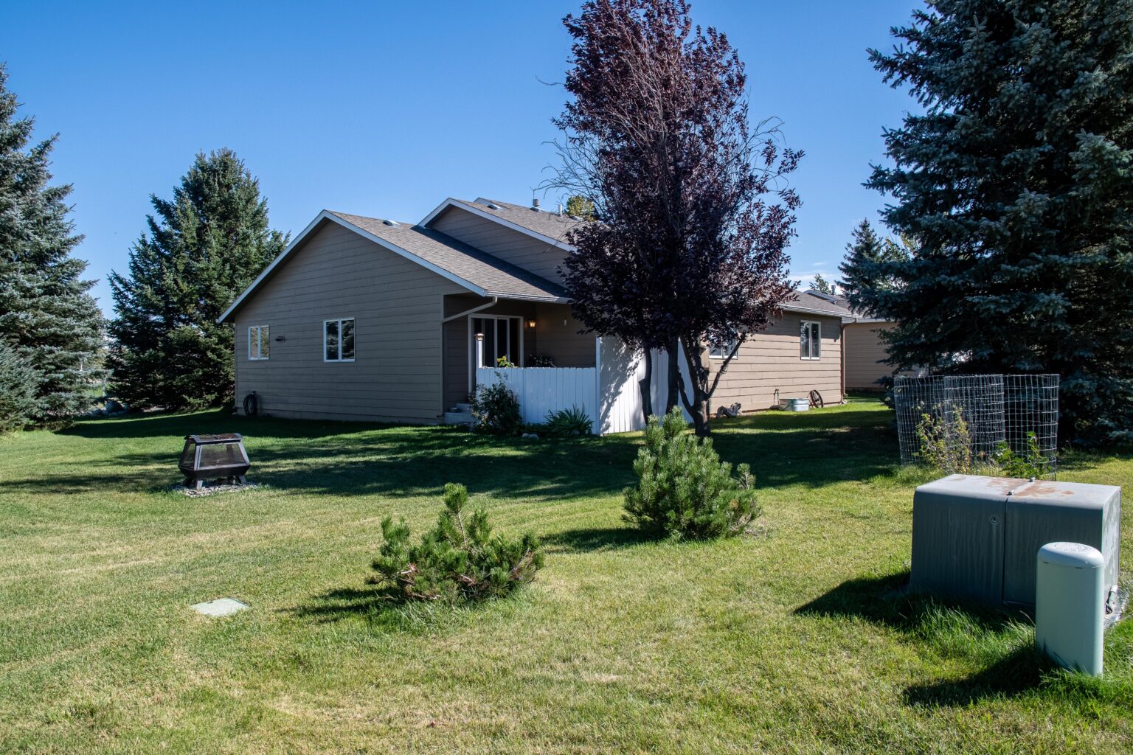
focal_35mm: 24
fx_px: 755
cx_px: 566
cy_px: 378
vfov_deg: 53.1
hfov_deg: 73.7
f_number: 8
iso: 400
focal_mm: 16
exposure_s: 1/2000
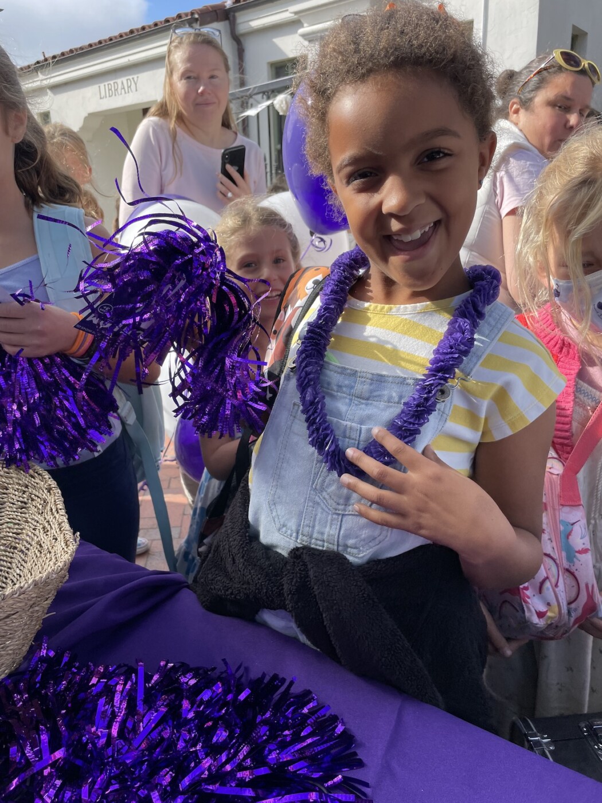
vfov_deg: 67.3
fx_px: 603
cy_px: 402
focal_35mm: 26
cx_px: 301
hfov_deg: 53.1
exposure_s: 1/1289
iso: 32
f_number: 1.6
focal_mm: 4.2
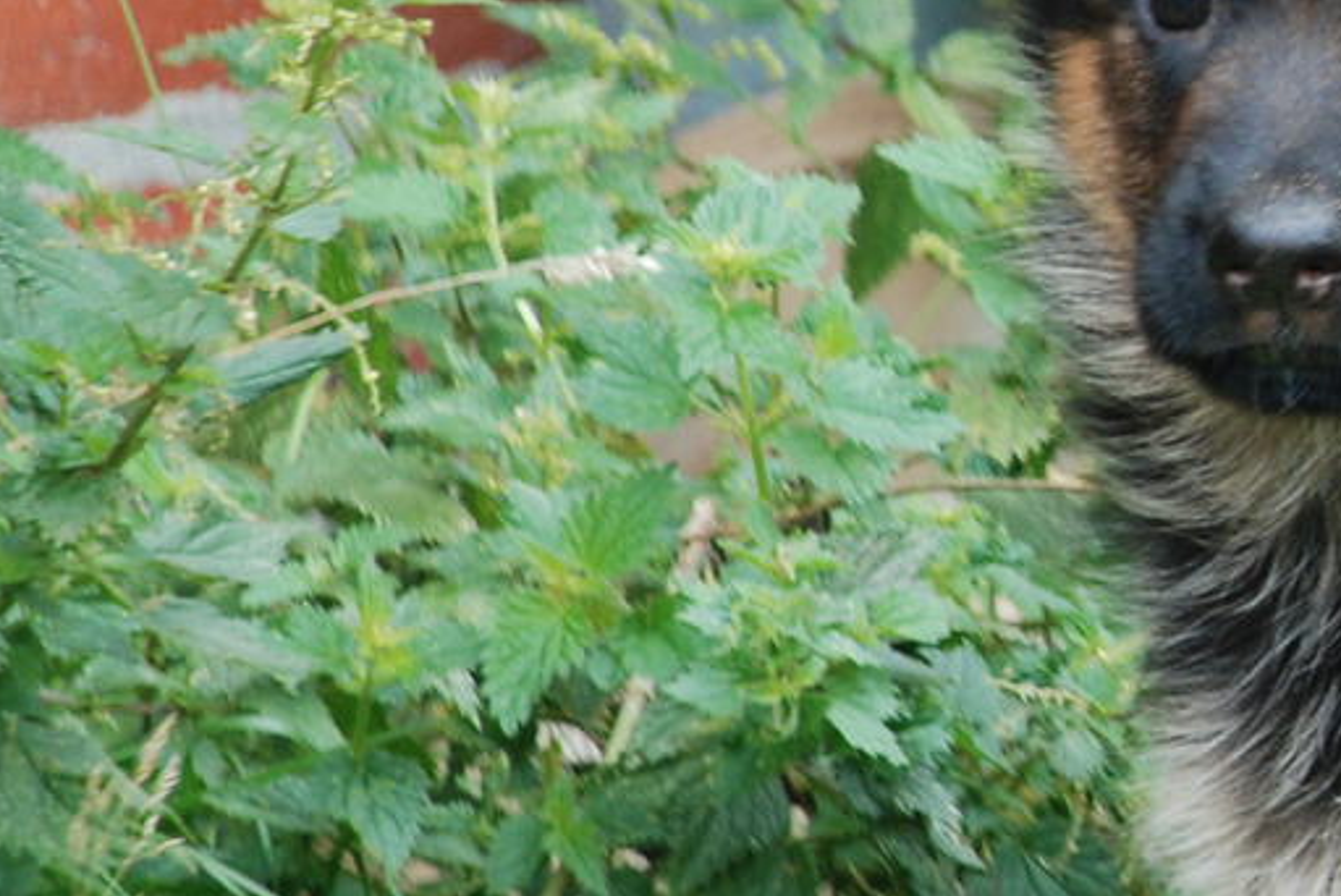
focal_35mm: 639
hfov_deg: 3.2
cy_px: 532
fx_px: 23799
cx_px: 1963
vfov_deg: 2.2
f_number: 5.6
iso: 400
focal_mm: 135
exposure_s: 1/50
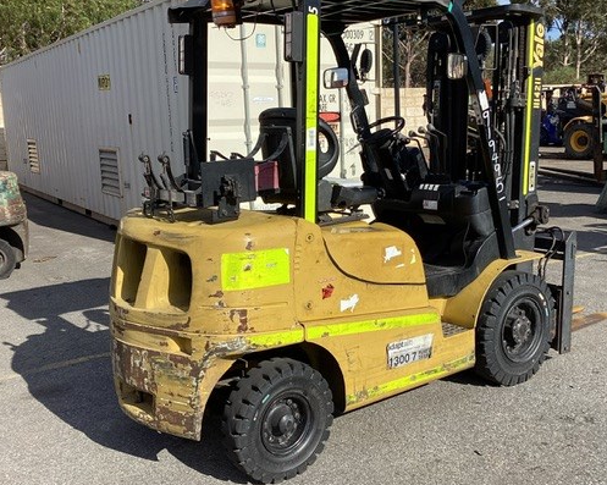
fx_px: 700
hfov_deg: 46.8
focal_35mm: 39
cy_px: 235
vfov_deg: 38.2
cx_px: 325
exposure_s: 1/1431
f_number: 2.4
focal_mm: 3.3
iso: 25
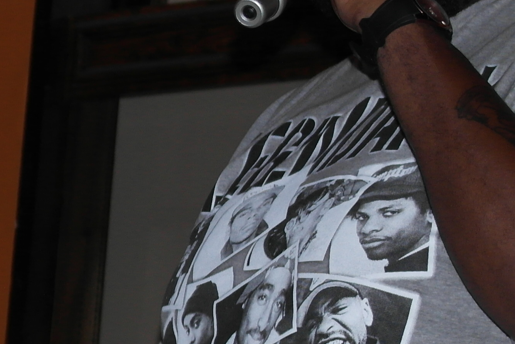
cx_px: -336
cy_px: 237
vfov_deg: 6.3
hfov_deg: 9.2
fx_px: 3104
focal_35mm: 217
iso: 400
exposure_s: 1/60
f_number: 4.5
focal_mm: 35
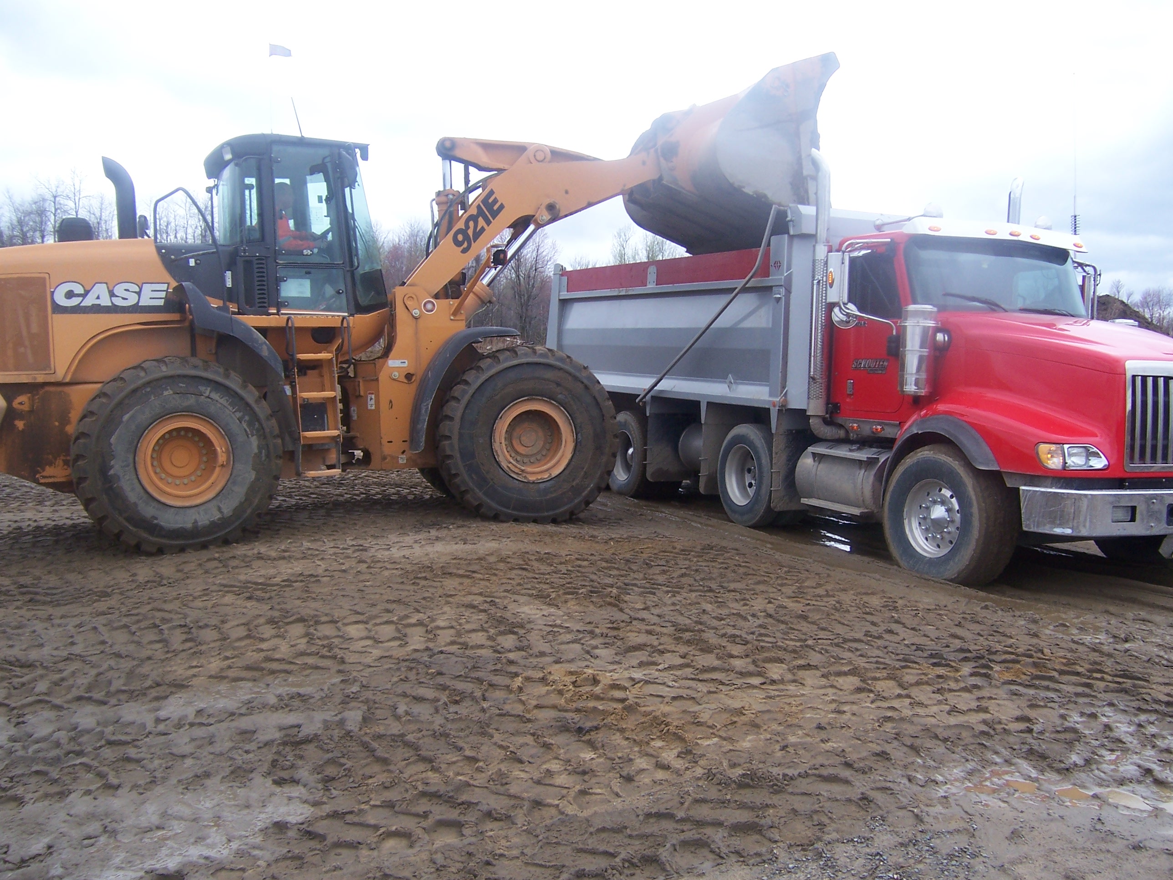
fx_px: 1118
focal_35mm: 33
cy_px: 440
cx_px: 586
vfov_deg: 42.9
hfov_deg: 55.4
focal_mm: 5.5
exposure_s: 1/250
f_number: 3.4
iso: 80
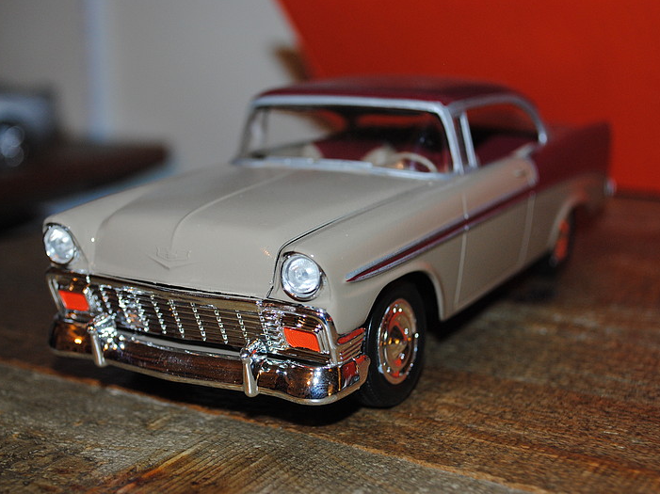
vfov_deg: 26.1
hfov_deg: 34.4
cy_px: 249
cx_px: 320
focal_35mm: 56
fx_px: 1067
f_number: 5
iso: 400
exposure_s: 1/60
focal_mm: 34
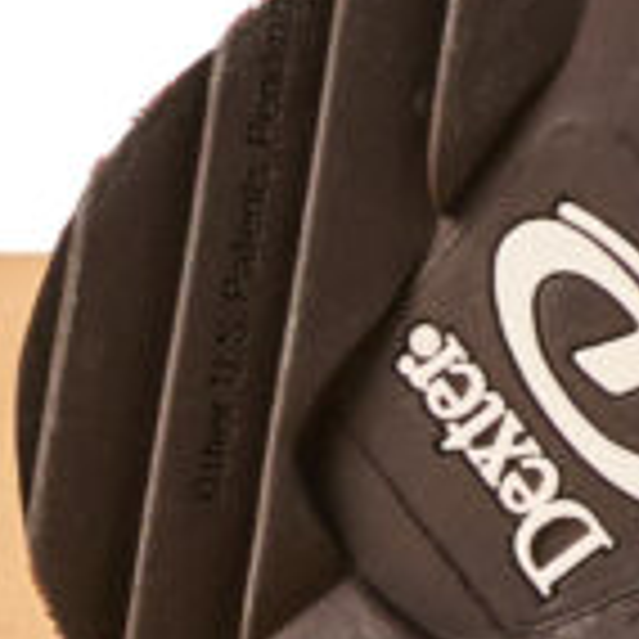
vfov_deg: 1.8
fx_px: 20091
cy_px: -999
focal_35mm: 962
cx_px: 1685
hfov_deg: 1.8
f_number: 10
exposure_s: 1/200
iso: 200
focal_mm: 70
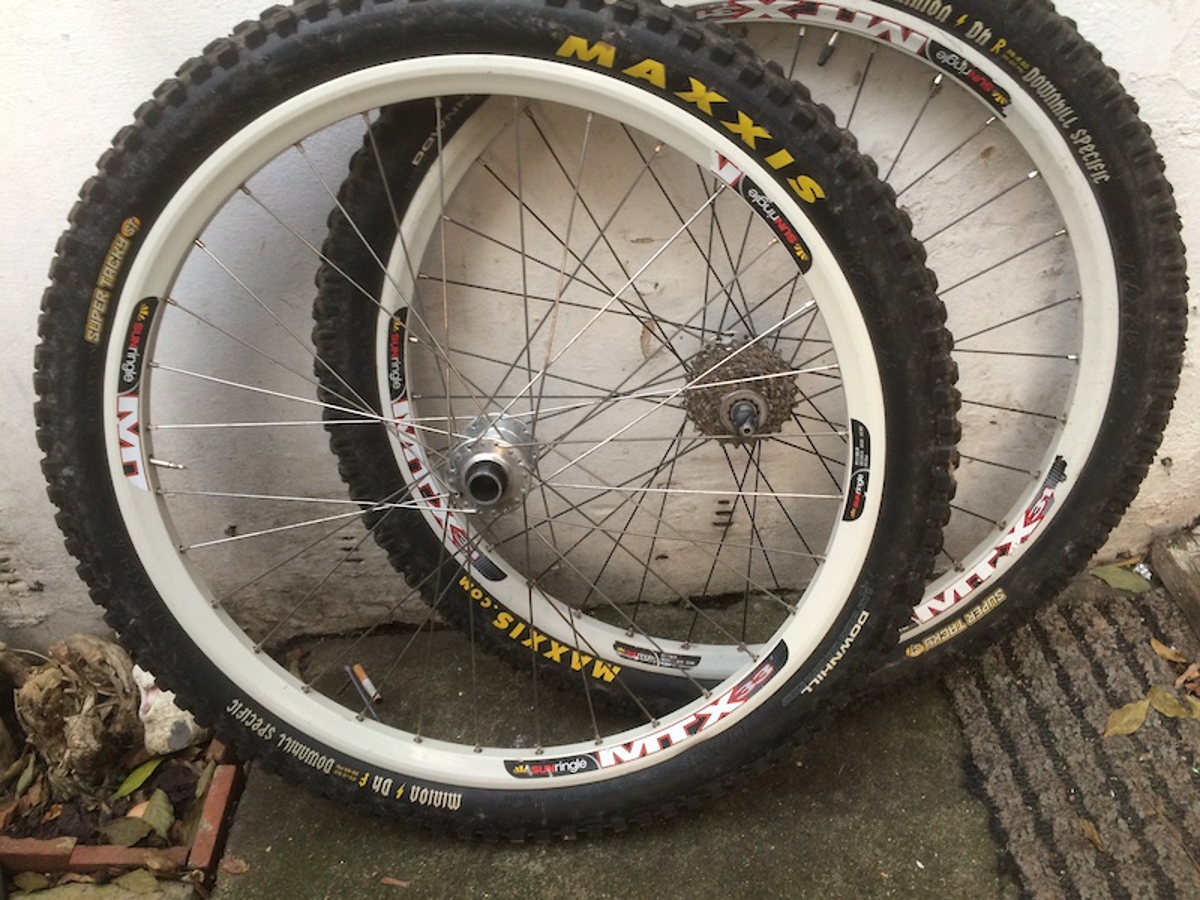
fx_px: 1005
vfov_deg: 48.2
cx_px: 600
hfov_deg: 61.7
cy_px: 450
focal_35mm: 29
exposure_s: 1/33
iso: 100
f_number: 2.2
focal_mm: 4.15
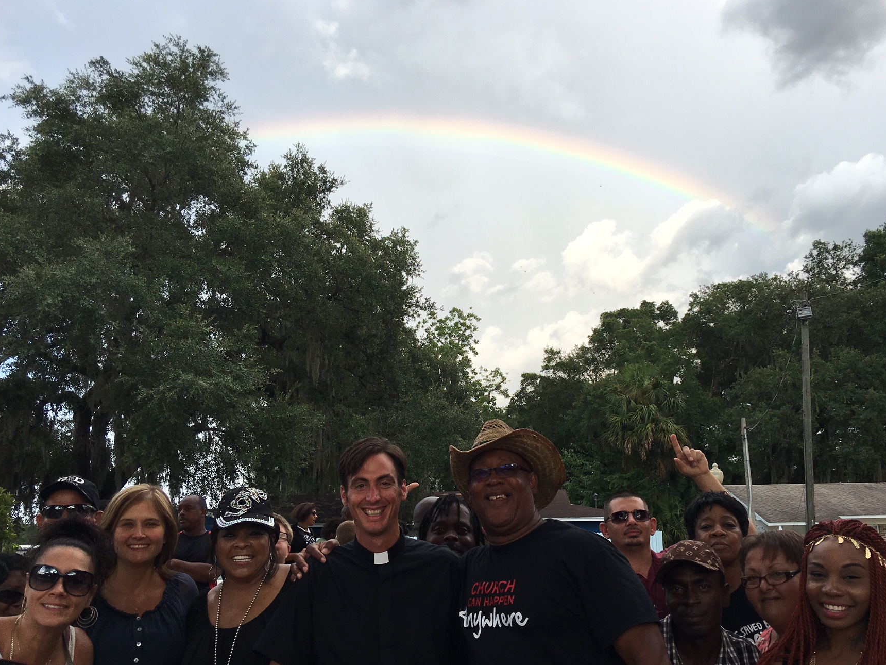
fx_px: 870
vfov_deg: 41.7
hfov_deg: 53.8
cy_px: 371
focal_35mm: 34
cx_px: 497
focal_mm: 4.15
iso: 25
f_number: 2.2
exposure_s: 1/761
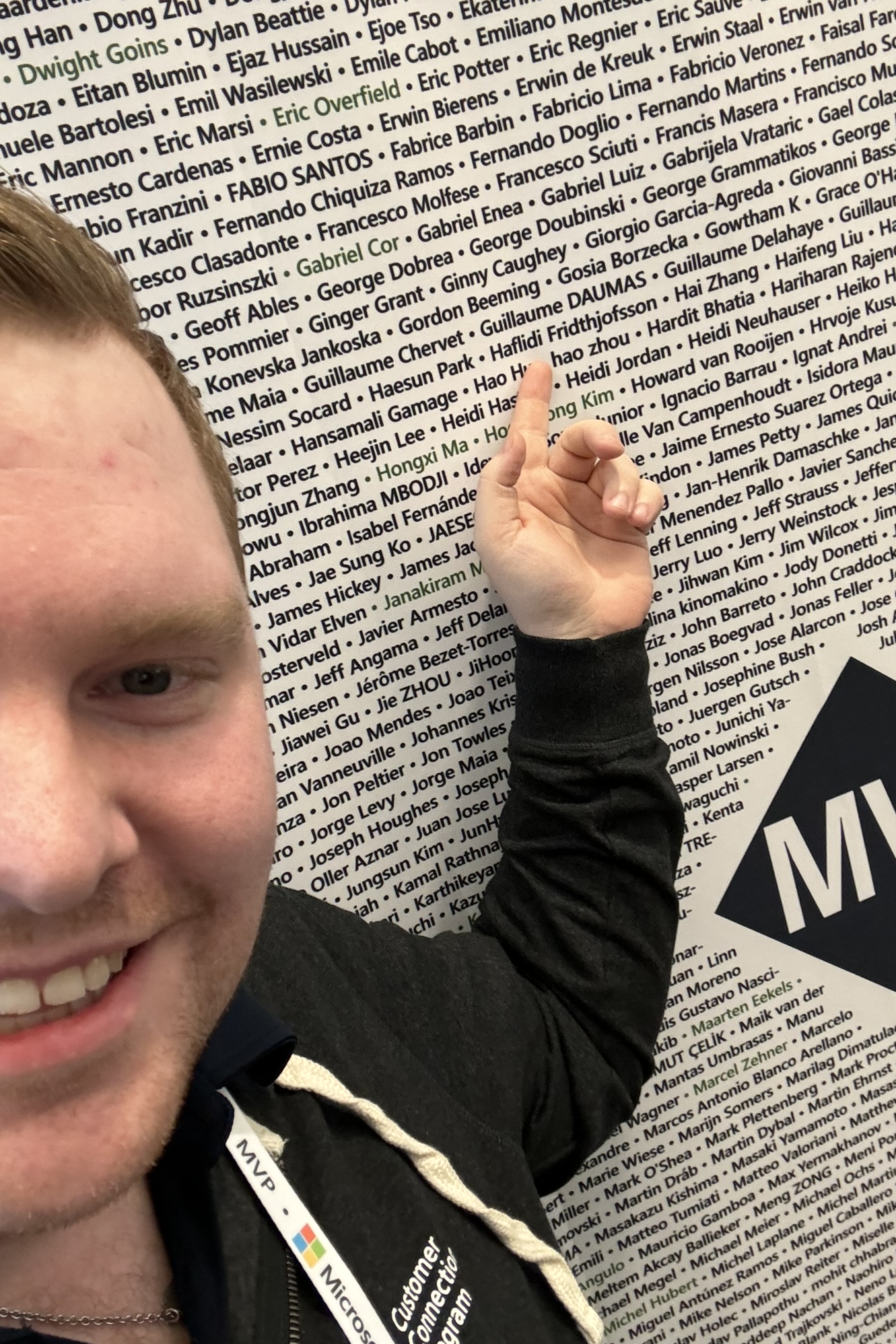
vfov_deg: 58.7
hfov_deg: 41.1
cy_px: 656
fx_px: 1195
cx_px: 438
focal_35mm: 32
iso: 320
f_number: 1.9
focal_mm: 2.69
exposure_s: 1/40
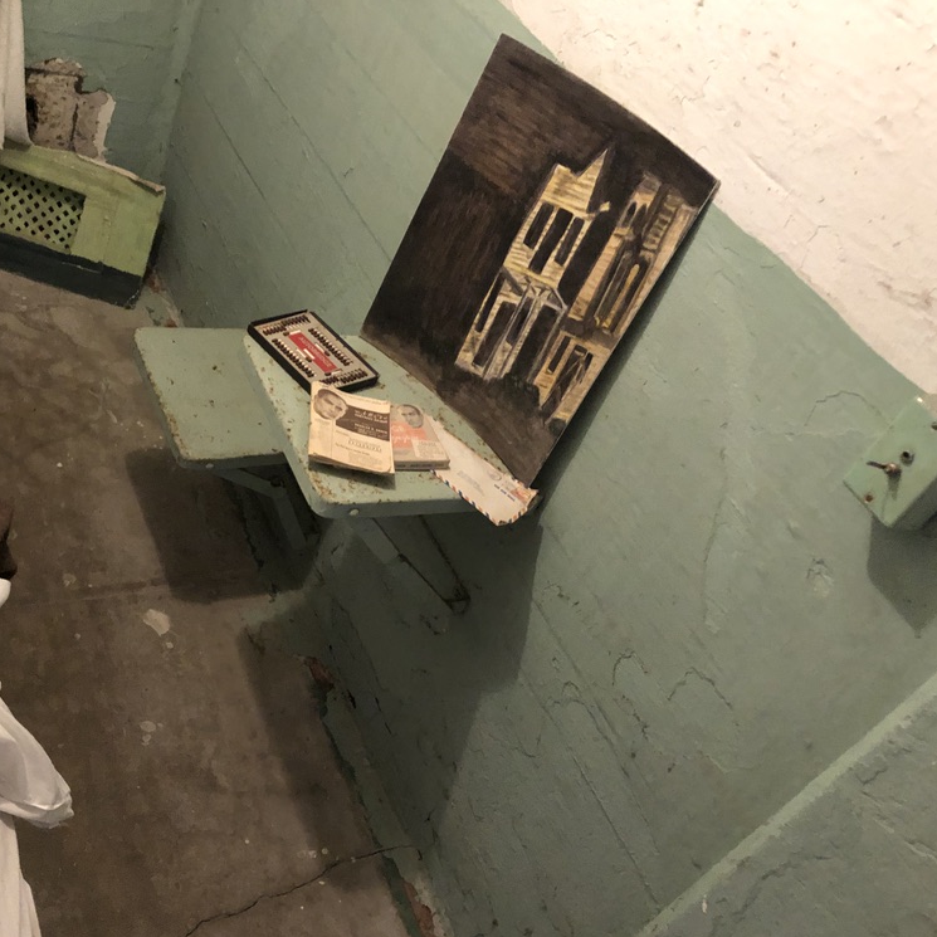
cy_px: 478
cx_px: 321
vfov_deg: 48.4
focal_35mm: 34
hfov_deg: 47.7
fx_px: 1041
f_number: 1.8
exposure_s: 1/4
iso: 100
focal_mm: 4
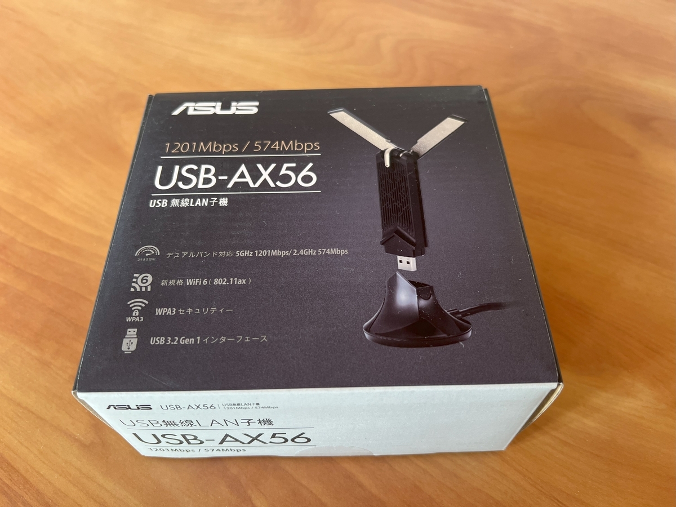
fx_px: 508
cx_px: 338
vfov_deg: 53.1
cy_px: 254
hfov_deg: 67.3
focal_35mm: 26
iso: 125
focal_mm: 5.7
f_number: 1.5
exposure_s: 1/104
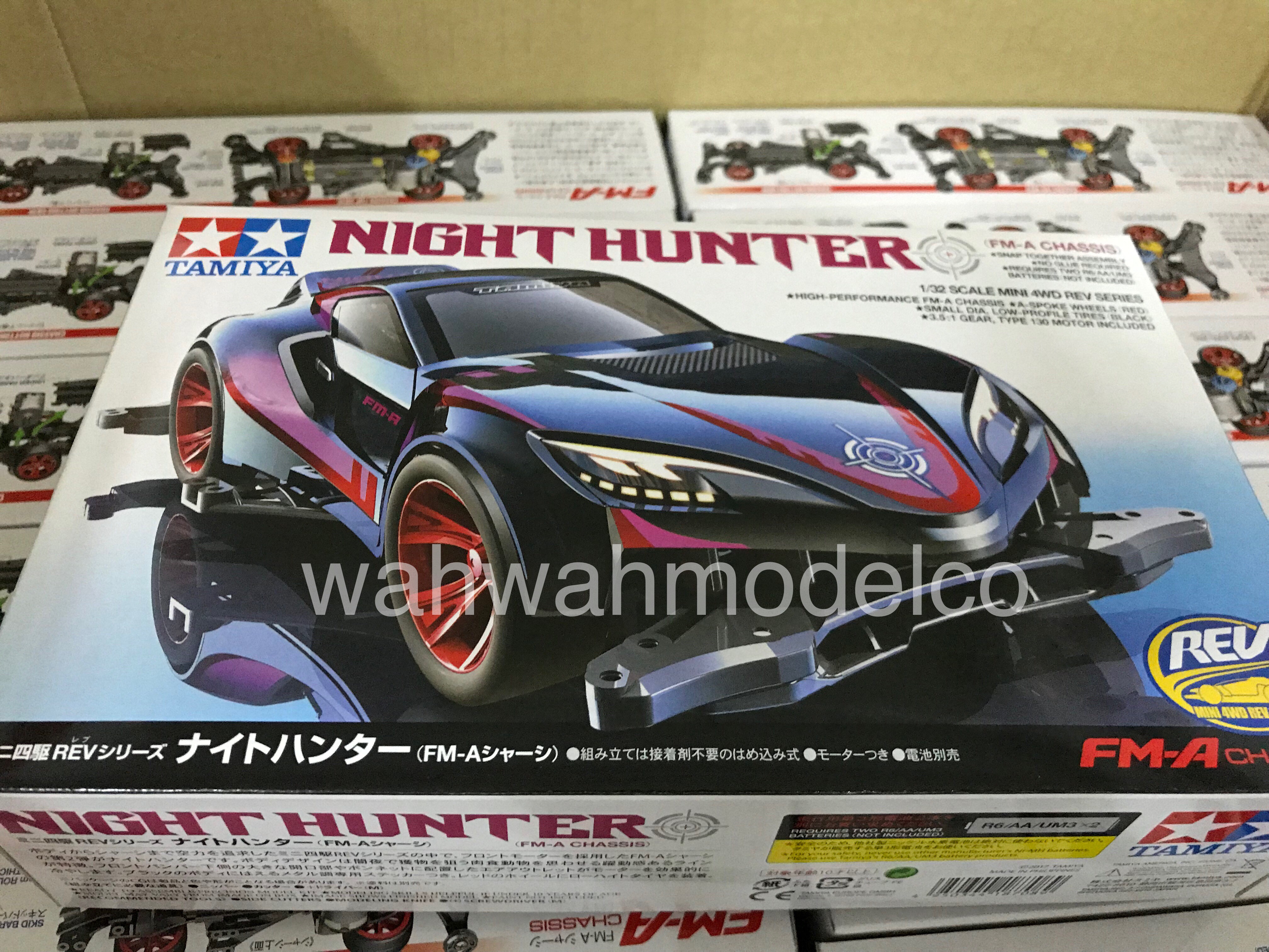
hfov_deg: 63.4
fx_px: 1026
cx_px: 634
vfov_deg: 49.7
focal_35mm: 28
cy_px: 476
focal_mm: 3.99
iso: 100
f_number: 1.8
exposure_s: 1/7
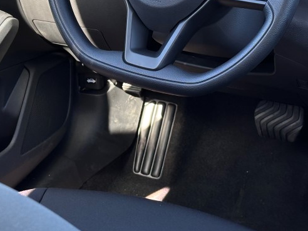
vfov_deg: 14.7
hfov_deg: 19.6
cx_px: 126
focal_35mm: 100
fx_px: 890
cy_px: 46
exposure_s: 1/95
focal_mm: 6.86
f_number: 1.78
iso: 80
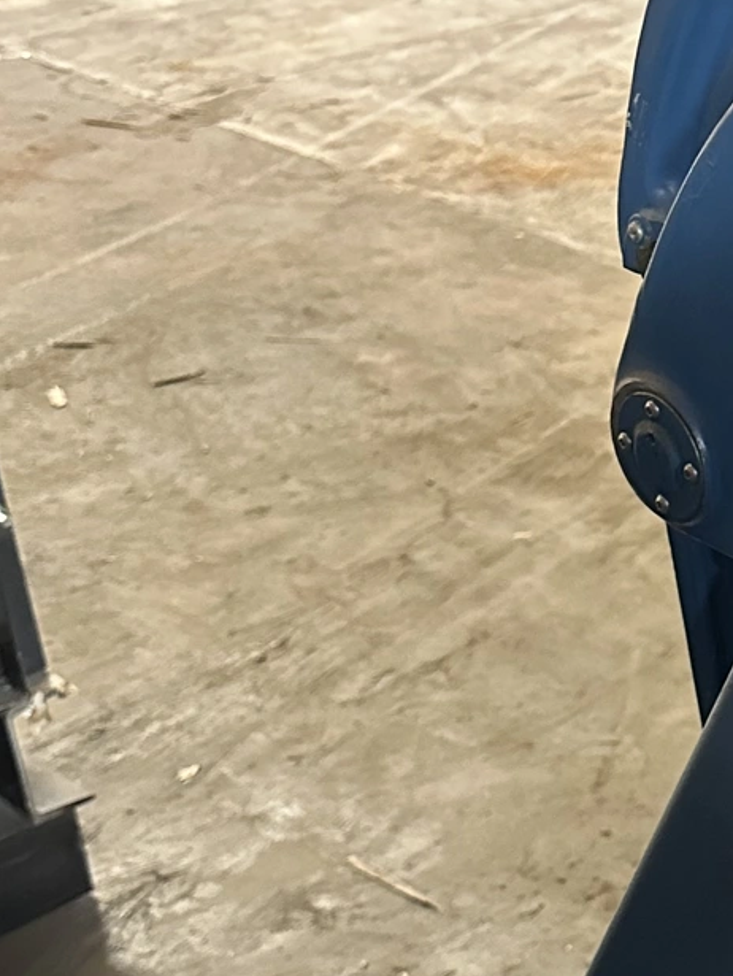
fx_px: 2200
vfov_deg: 24.8
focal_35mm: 78
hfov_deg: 17.0
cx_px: 1112
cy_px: 681
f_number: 1.78
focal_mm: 6.86
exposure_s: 1/40
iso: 800
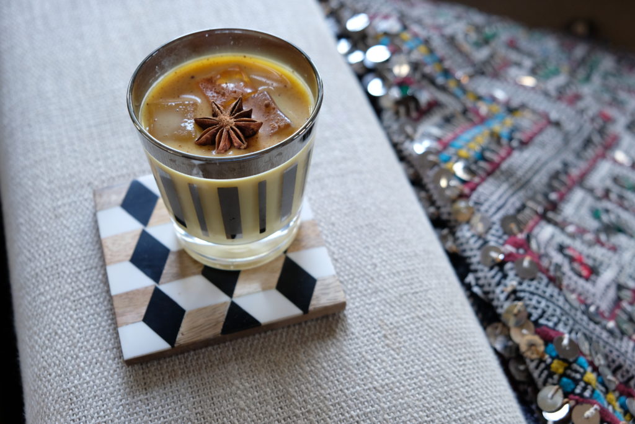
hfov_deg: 43.6
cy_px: 212
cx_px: 318
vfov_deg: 29.9
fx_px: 794
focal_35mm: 45
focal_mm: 30.2
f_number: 4
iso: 800
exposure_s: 1/60
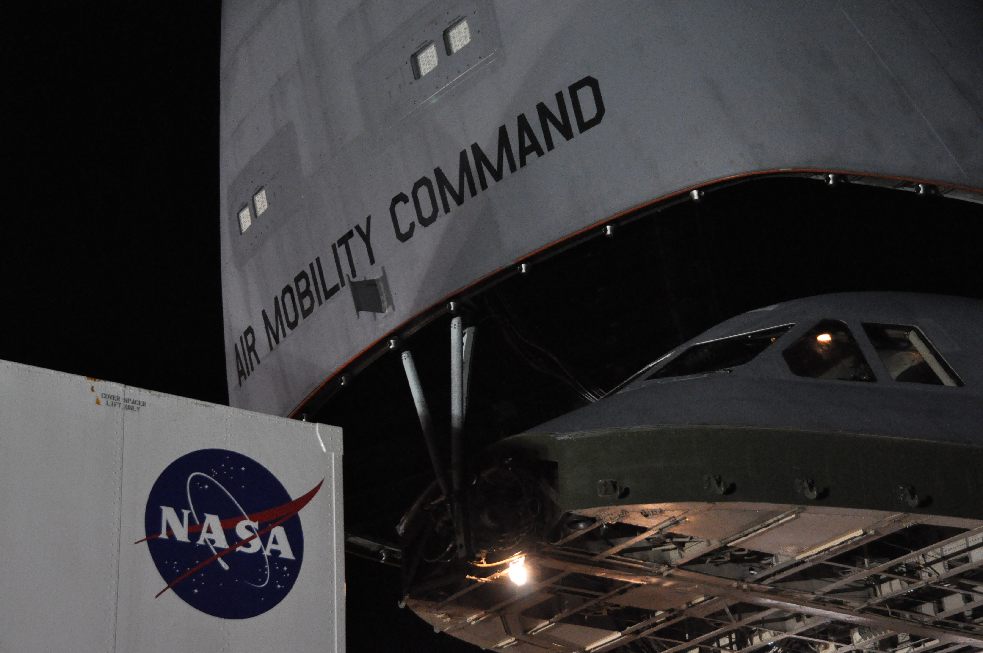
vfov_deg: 17.4
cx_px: 492
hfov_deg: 26.0
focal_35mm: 78
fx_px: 2127
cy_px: 326
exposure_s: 1/100
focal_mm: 52
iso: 3200
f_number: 5
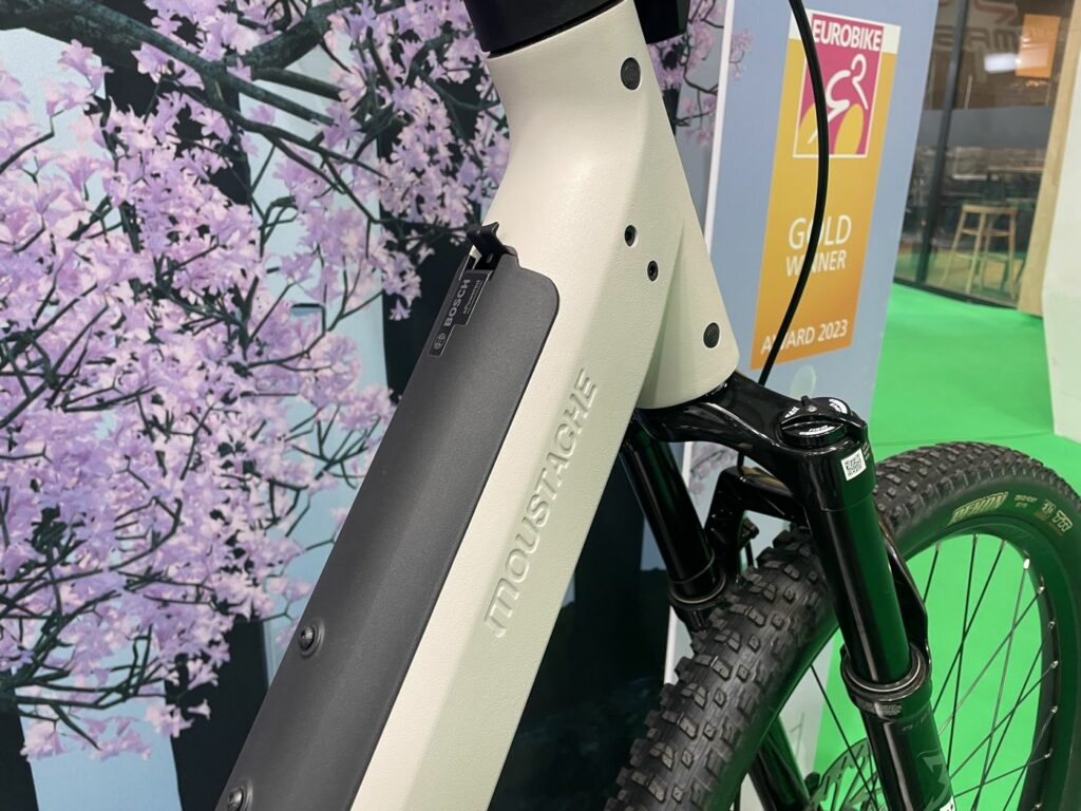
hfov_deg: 67.3
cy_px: 406
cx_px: 540
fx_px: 812
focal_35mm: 26
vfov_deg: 53.1
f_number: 1.6
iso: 80
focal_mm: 4.2
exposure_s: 1/50
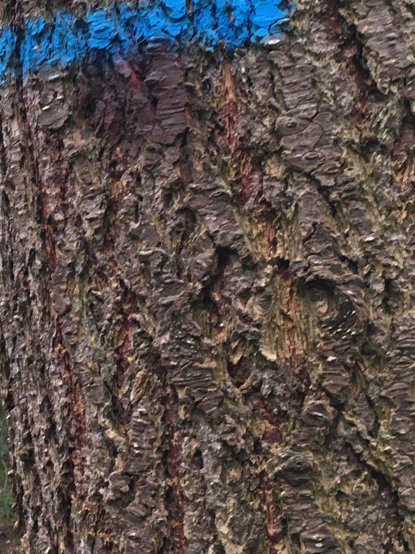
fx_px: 1103
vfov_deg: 28.1
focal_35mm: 69
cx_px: -48
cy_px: 210
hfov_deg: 20.3
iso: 100
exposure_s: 1/33
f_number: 2.2
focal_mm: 4.15
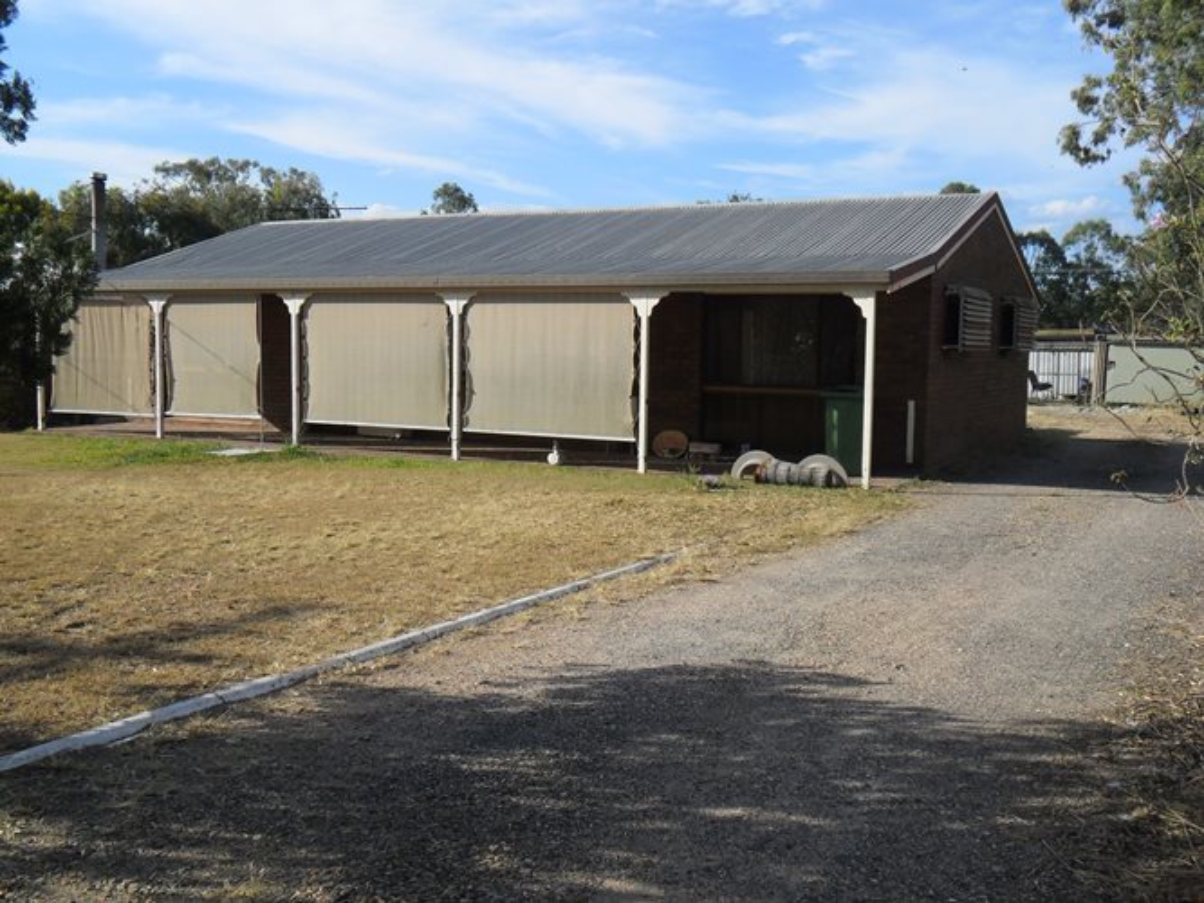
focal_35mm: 37
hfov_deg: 50.1
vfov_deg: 38.7
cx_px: 602
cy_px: 452
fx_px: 1287
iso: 100
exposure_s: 1/750
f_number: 4
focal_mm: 6.6
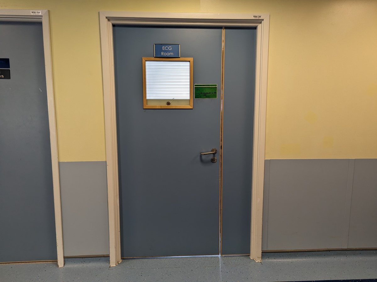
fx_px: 261
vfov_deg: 56.8
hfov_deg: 71.6
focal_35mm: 24
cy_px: 141
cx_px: 188
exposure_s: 1/71
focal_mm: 6.81
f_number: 1.85
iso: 70
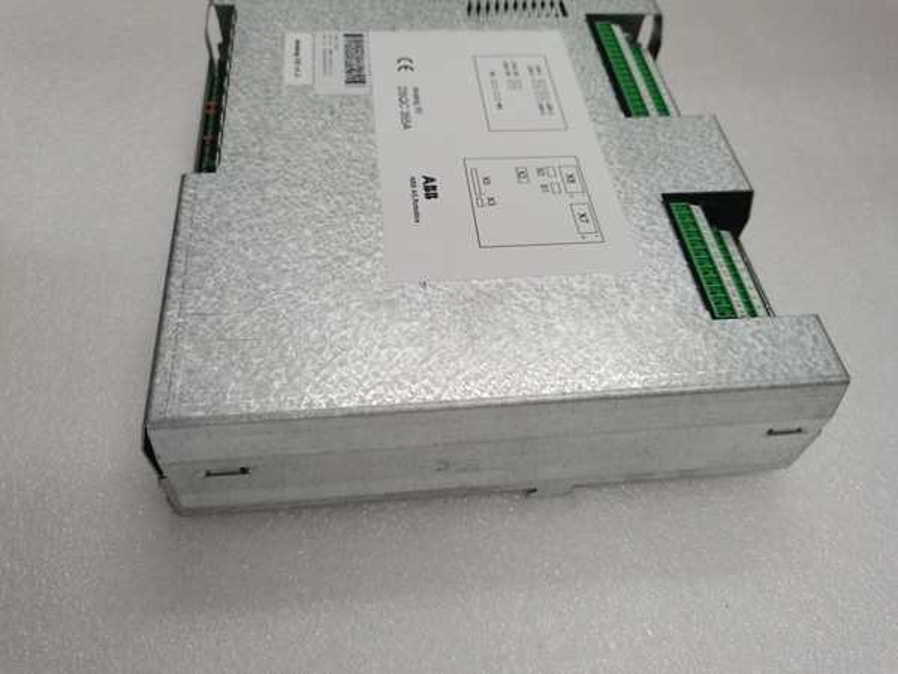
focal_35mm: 26
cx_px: 449
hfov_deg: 67.3
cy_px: 337
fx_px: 674
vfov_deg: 53.1
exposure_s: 1/100
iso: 100
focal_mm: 5.58
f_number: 1.8
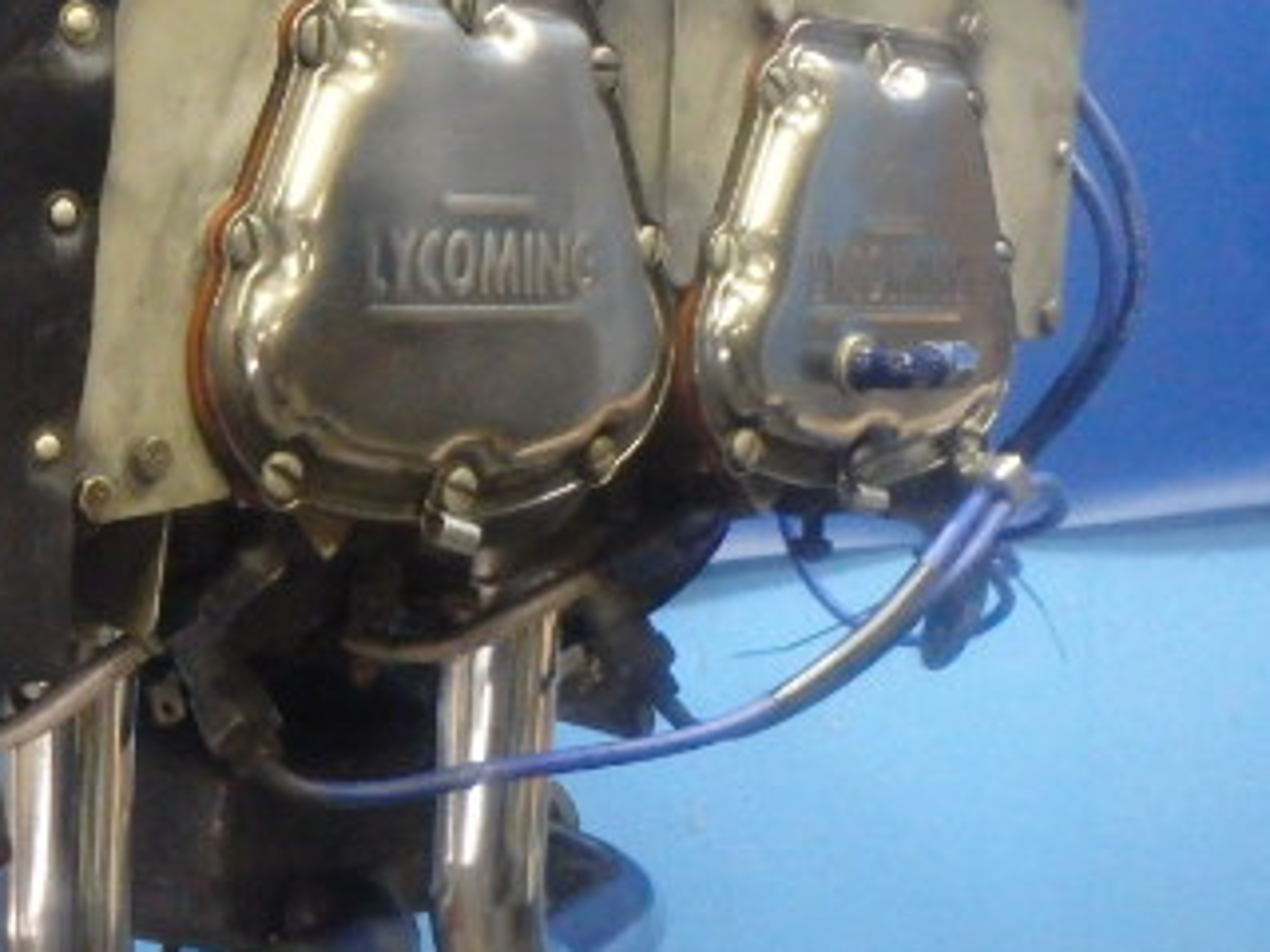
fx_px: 2055
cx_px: 8
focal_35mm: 56
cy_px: 436
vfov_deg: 26.1
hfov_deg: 31.8
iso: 2000
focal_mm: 5
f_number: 3.9
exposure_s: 1/30
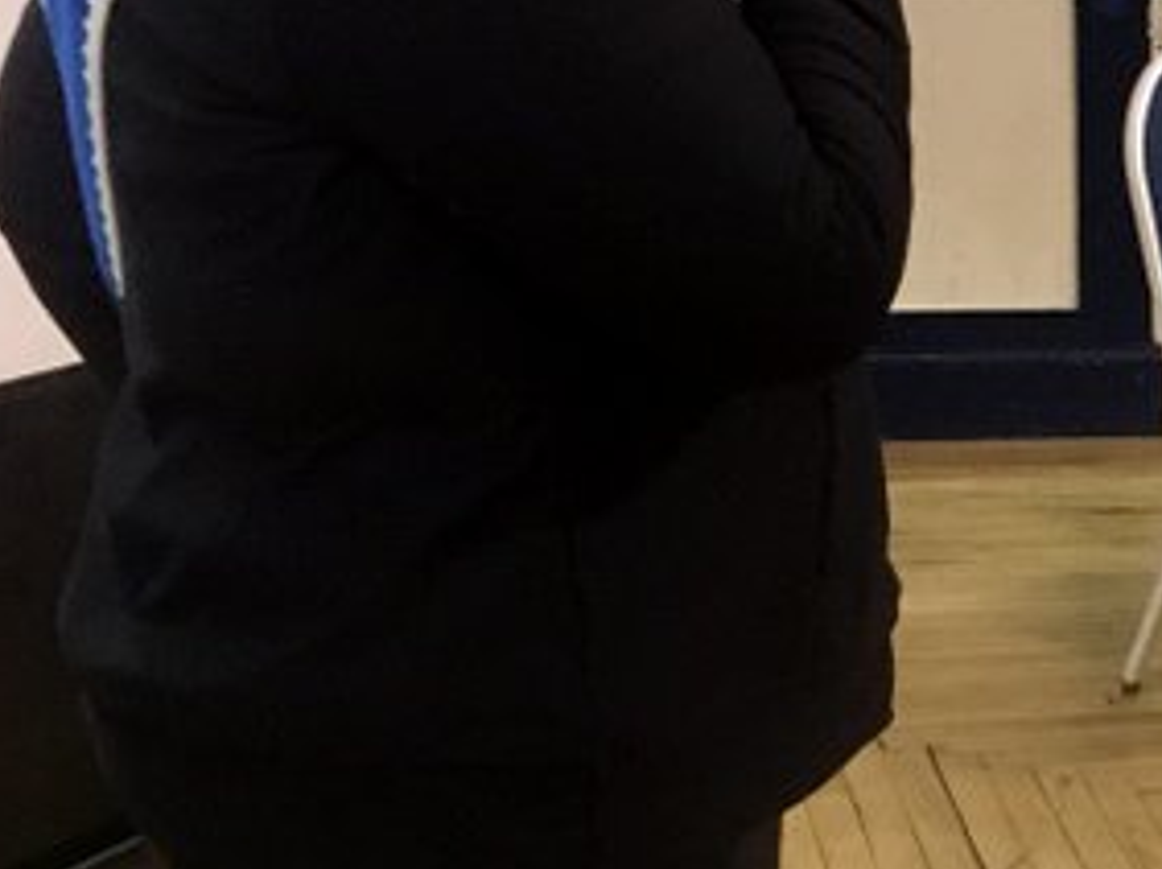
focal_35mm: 103
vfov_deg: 14.3
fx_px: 3455
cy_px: 535
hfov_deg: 16.7
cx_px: 1916
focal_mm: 4.15
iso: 200
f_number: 2.2
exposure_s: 1/24
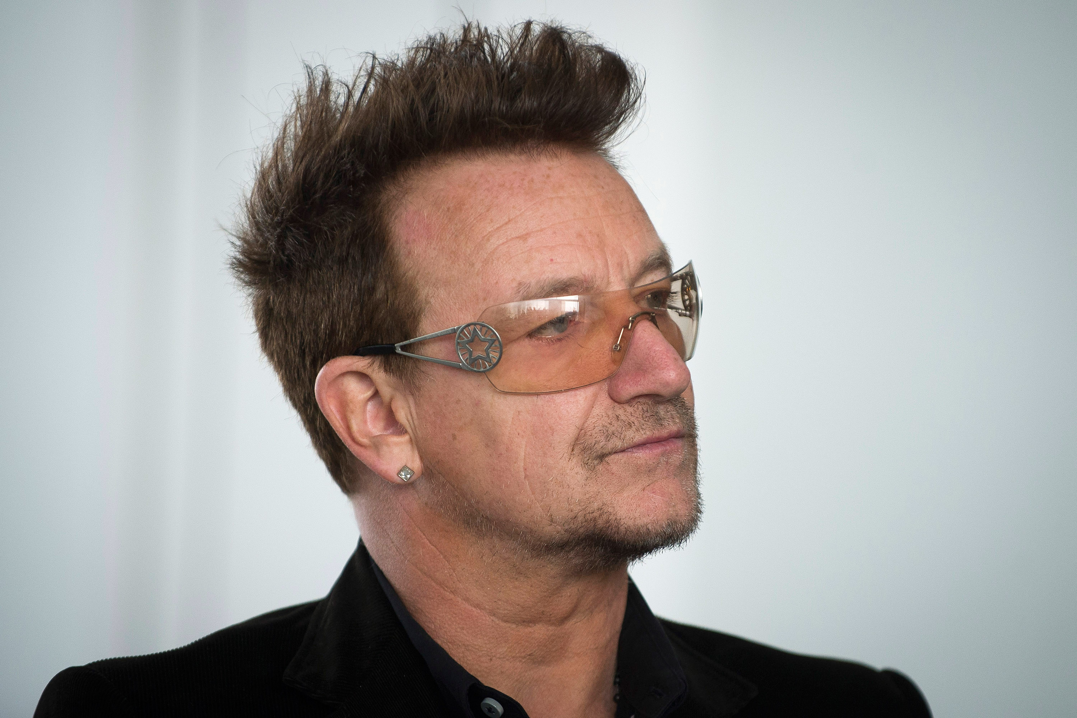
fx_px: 5983
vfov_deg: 6.9
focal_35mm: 200
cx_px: 538
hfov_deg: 10.3
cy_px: 359
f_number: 2.8
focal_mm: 200
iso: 1600
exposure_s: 1/800
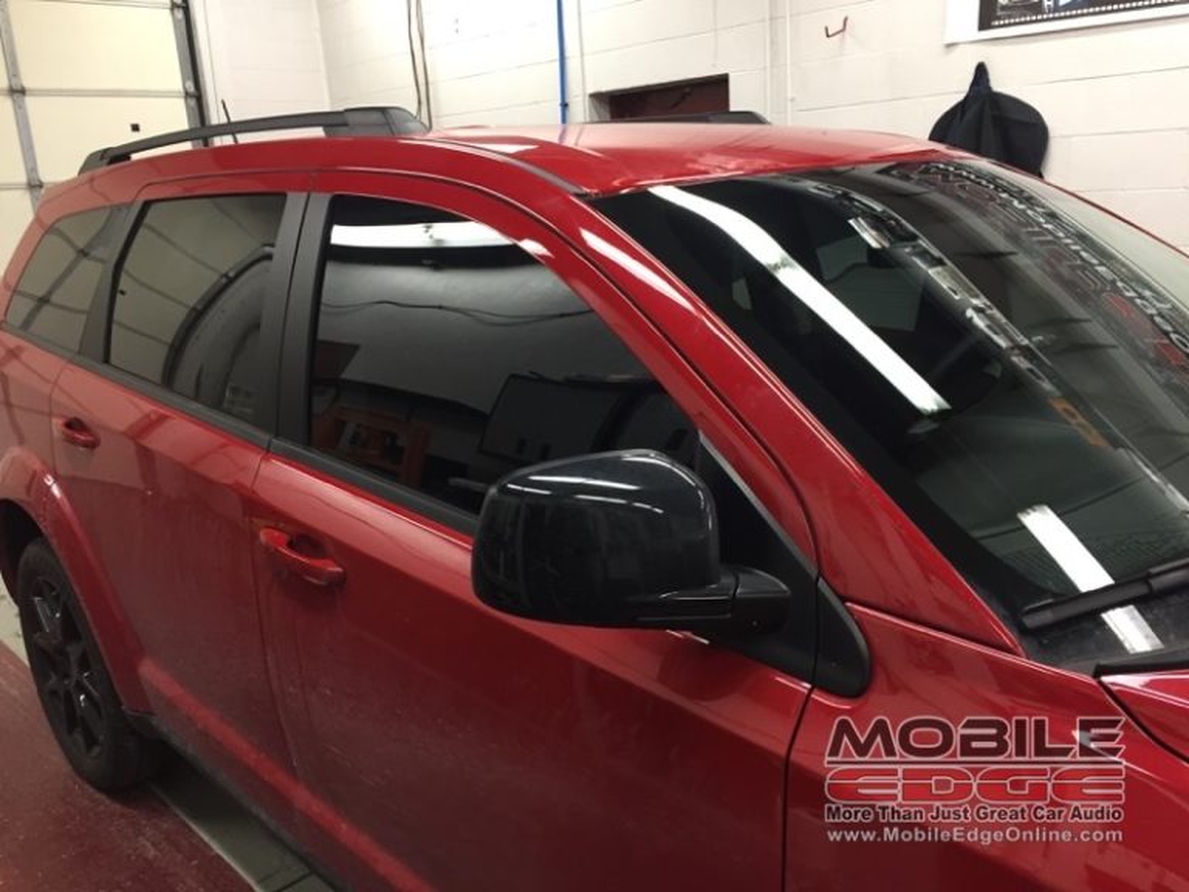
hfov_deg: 61.7
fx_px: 996
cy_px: 446
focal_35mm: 29
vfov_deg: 48.2
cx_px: 594
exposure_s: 1/30
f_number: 2.2
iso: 125
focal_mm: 4.15
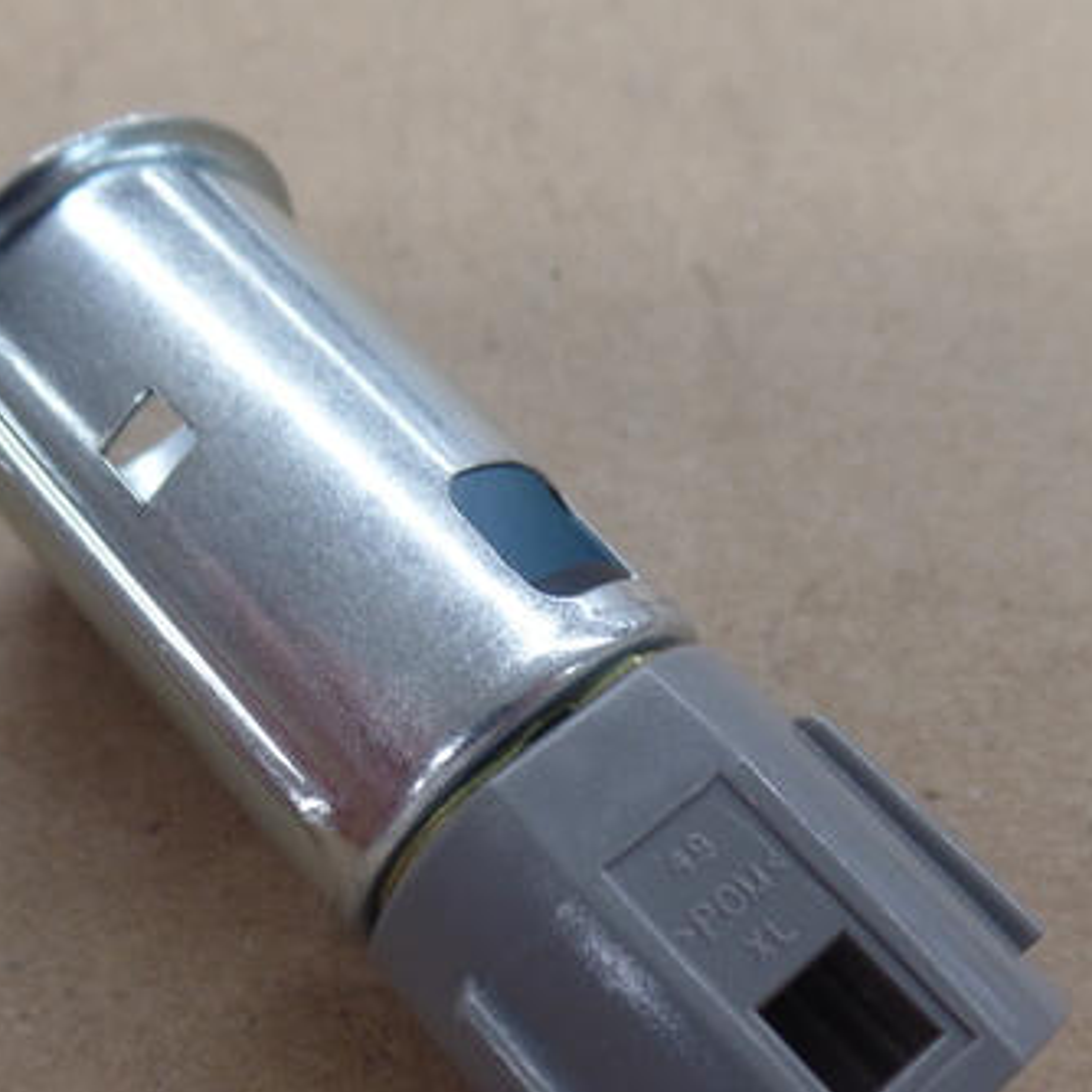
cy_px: 778
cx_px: 445
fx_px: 1392
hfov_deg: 42.7
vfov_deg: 41.9
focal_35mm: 39
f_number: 2.8
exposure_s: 1/30
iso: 160
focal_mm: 4.1
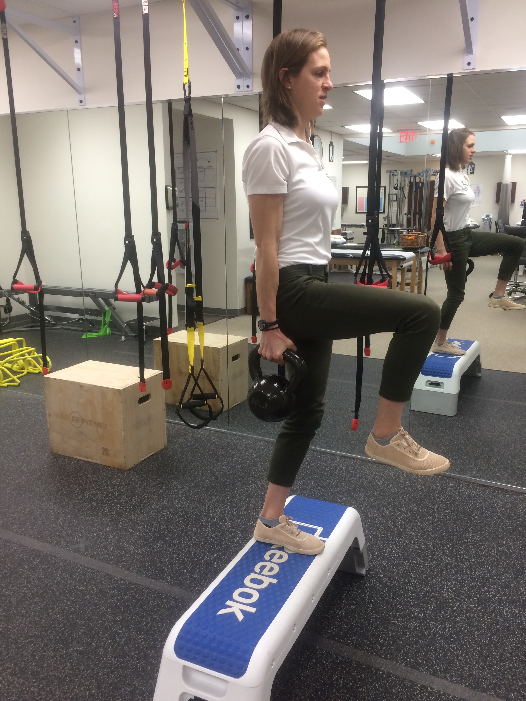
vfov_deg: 61.7
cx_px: 263
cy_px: 350
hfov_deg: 48.2
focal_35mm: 29
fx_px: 588
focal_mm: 4.15
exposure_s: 1/30
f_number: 2.2
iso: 64
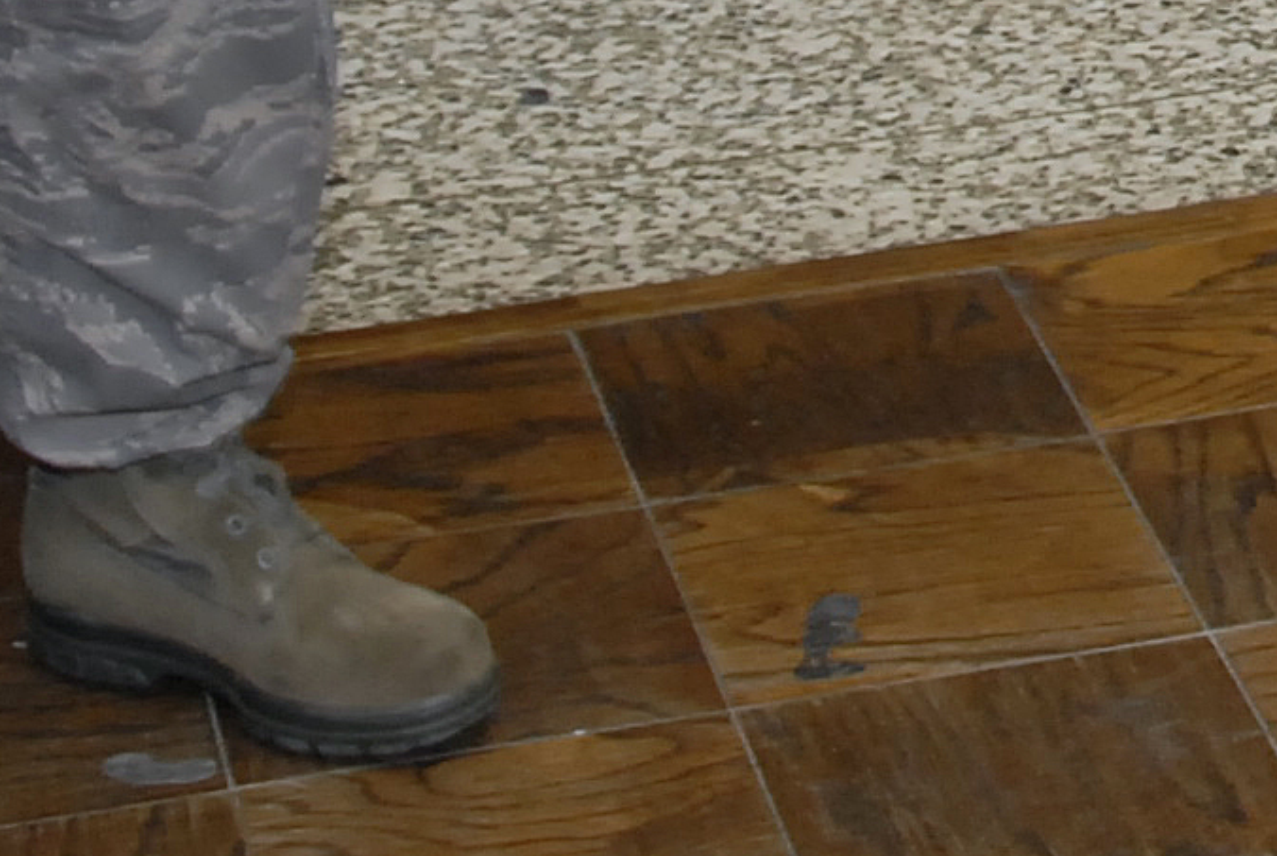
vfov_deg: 7.0
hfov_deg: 10.4
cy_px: -915
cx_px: 2042
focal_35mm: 189
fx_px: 6714
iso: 400
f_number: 5.6
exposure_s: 1/60
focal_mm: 22
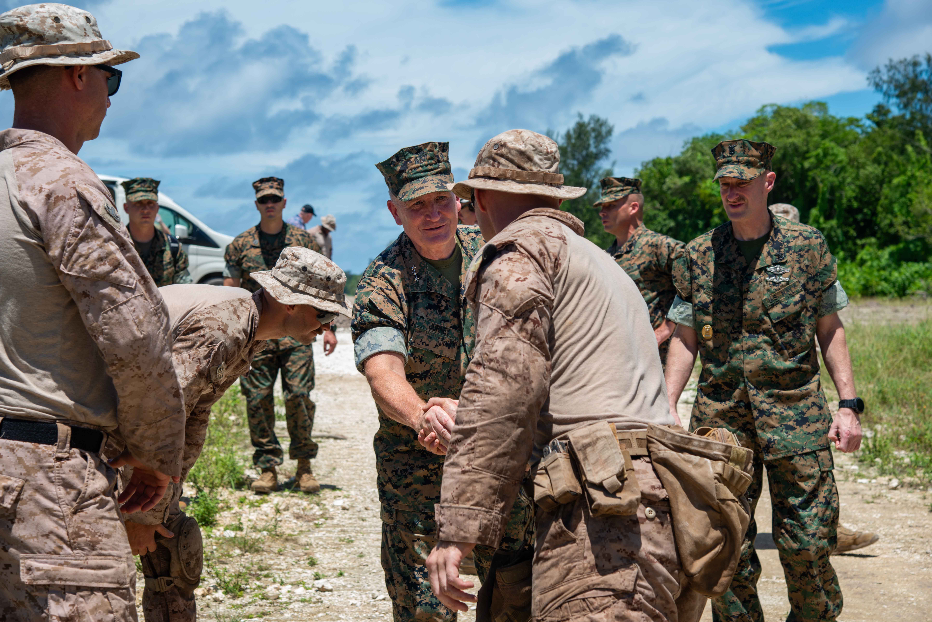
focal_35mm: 66
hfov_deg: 30.5
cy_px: 311
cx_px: 466
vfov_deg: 20.6
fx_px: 1709
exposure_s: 1/200
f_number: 6.3
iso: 50
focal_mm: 66
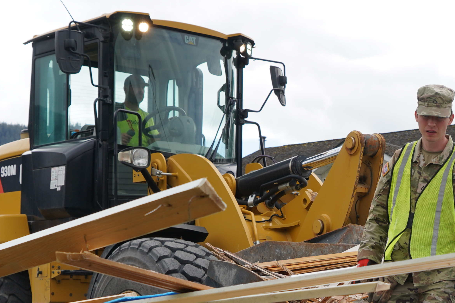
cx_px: 377
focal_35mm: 92
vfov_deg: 14.7
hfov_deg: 21.8
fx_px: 1163
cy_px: 287
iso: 100
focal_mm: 36
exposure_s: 1/200
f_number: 8
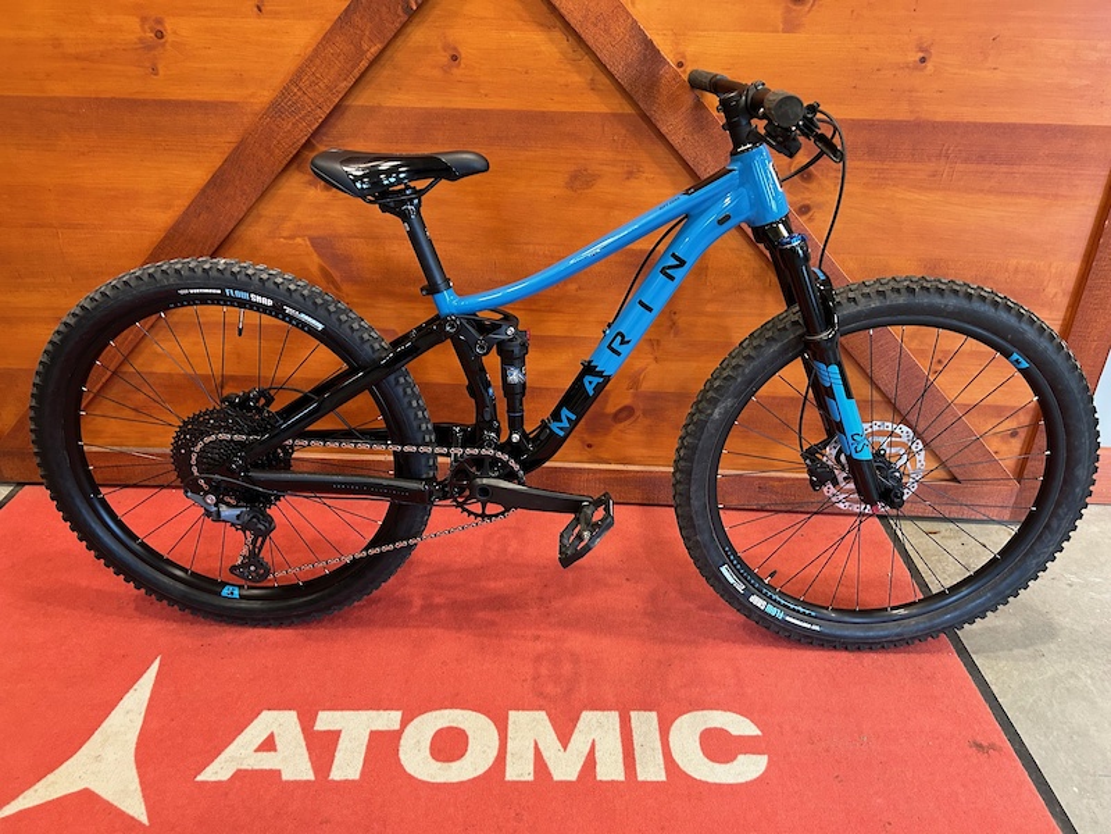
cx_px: 556
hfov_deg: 67.3
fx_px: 834
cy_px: 417
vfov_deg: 53.1
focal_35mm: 26
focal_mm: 5.7
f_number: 1.5
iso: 320
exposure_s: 1/60
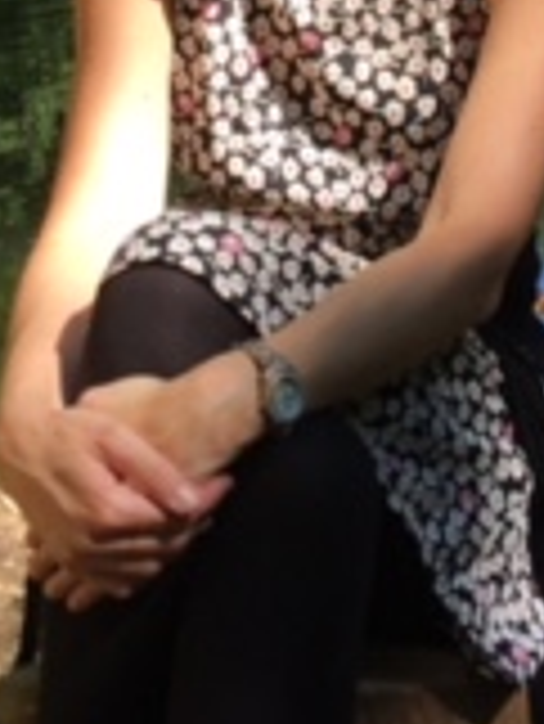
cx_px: 315
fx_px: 2406
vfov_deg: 16.4
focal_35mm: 115
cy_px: -139
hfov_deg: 12.9
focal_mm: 4.15
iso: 25
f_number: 2.2
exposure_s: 1/509
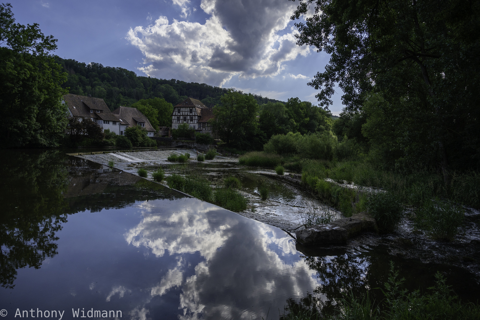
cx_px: 240
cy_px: 160
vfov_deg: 49.5
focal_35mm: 26
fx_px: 346
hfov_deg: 69.4
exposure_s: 1/3200
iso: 320
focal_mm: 26
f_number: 5.6
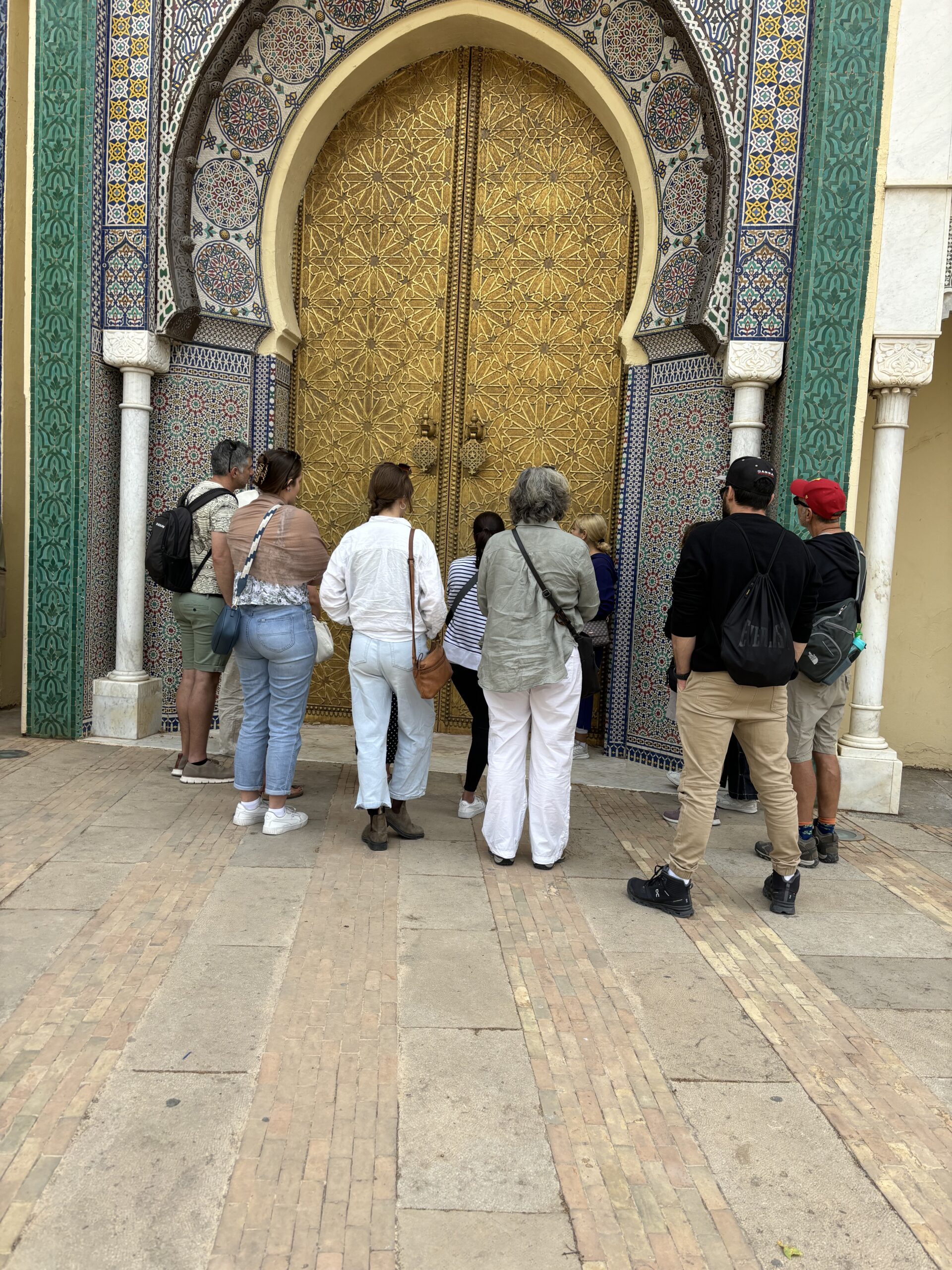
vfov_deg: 67.3
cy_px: 635
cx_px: 476
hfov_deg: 53.1
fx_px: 953
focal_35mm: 26
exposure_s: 1/935
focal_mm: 5.96
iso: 50
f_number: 1.6
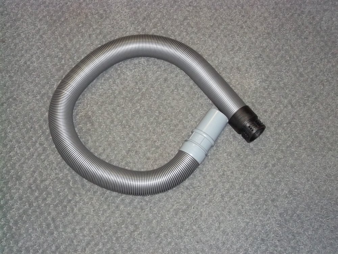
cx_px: 169
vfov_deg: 19.1
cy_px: 127
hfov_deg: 25.3
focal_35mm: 77
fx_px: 752
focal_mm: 13.7
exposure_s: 1/60
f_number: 4.6
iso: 320
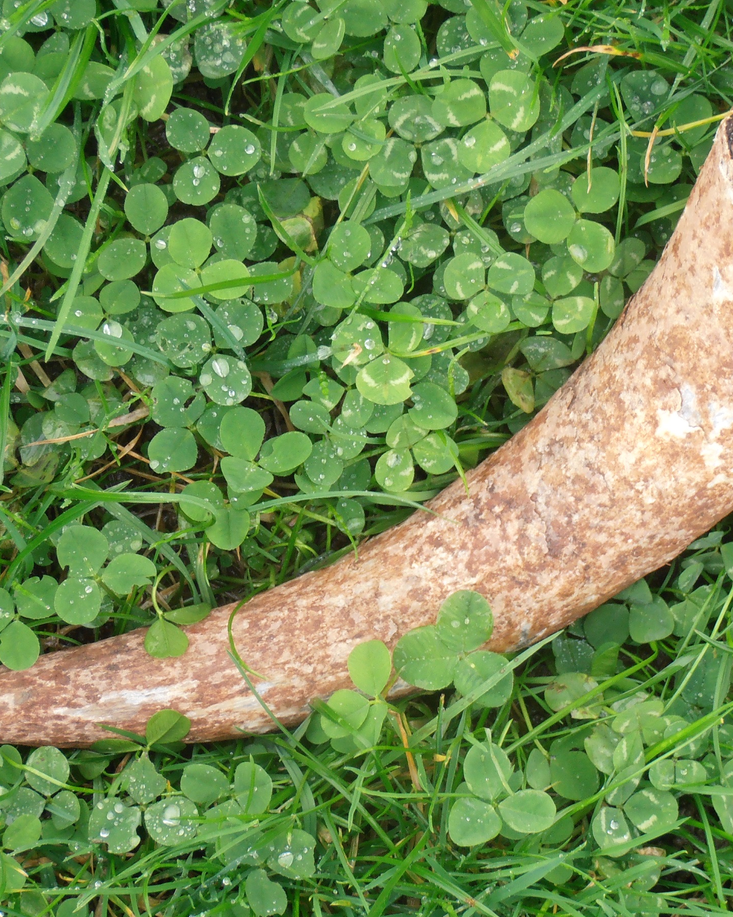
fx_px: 4881
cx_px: 422
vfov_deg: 10.7
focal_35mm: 180
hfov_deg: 8.6
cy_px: 459
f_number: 5.8
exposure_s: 1/25
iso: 125
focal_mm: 24.39
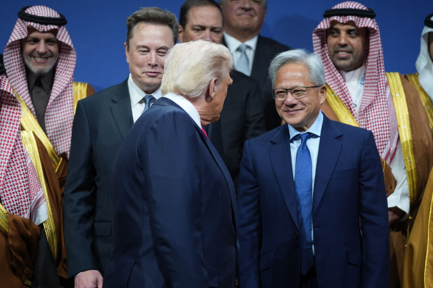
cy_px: 144
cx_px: 216
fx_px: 1636
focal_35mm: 136
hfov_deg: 15.1
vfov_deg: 10.1
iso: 800
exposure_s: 1/400
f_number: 2.8
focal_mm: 136
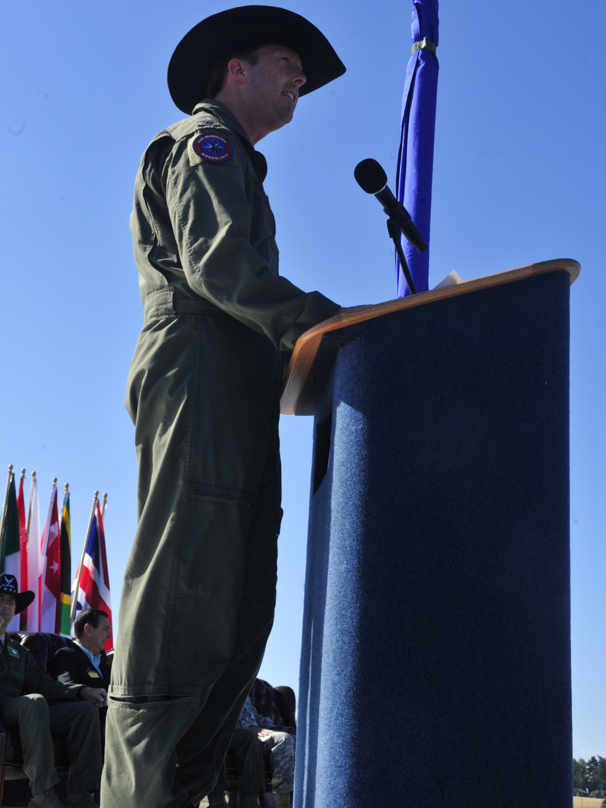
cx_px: 304
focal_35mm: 46
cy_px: 407
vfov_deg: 41.2
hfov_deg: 31.5
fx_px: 1074
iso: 800
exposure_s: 1/640
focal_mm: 42
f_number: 13
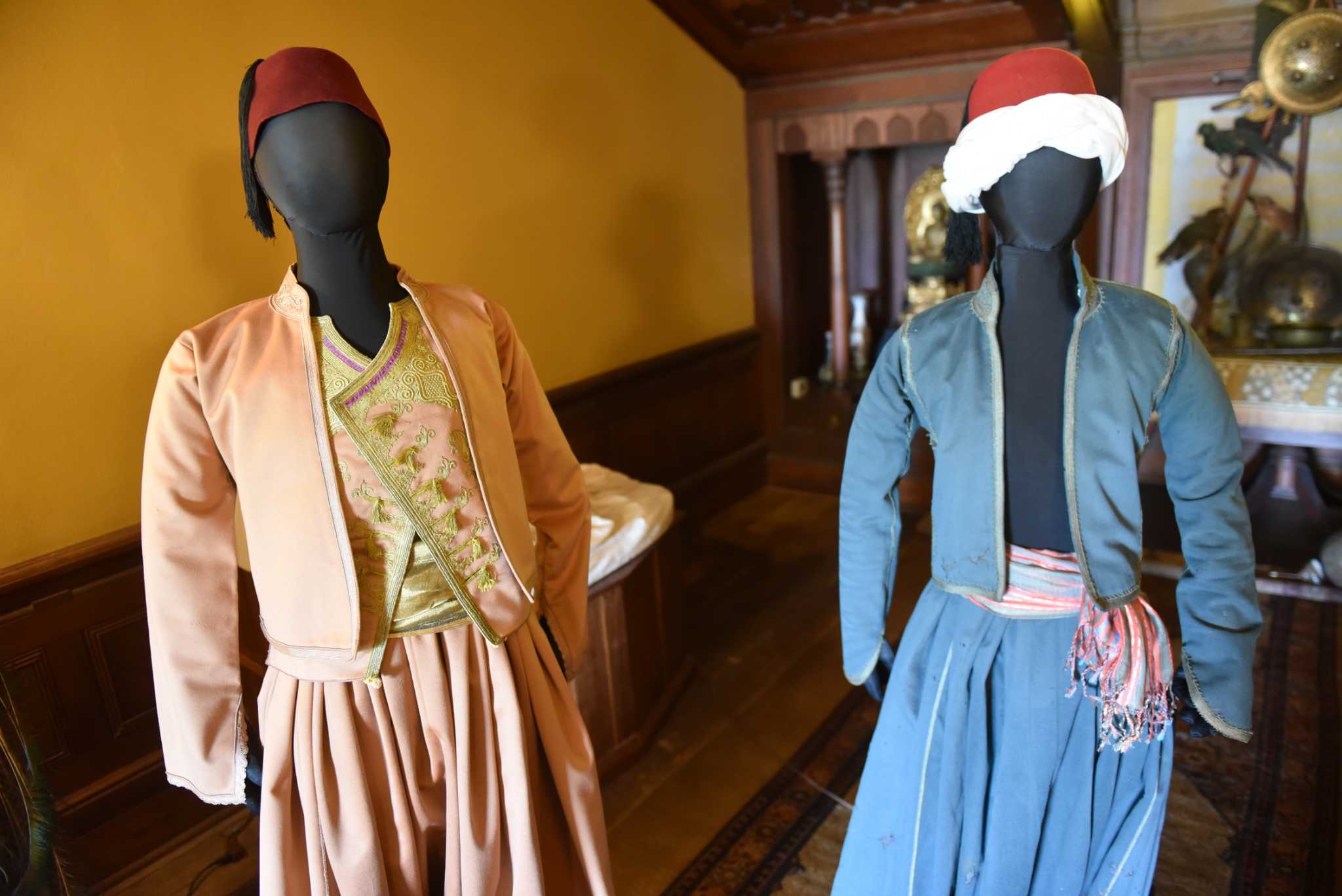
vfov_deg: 53.2
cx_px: 671
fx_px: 895
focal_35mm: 24
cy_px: 448
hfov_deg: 73.7
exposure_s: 1/25
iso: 3200
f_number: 2.8
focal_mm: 24
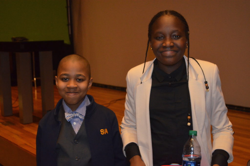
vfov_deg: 22.5
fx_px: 416
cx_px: 125
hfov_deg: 33.5
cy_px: 83
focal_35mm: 60
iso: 3200
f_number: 5.3
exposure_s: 1/60
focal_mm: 40
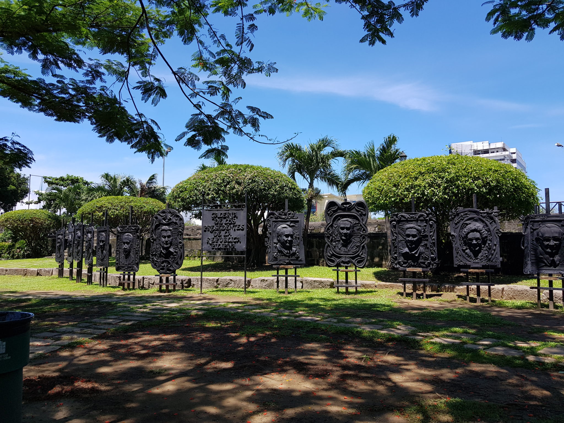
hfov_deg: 67.3
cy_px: 212
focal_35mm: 26
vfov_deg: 53.1
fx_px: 424
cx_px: 282
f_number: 1.7
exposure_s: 1/1356
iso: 40
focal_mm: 4.2
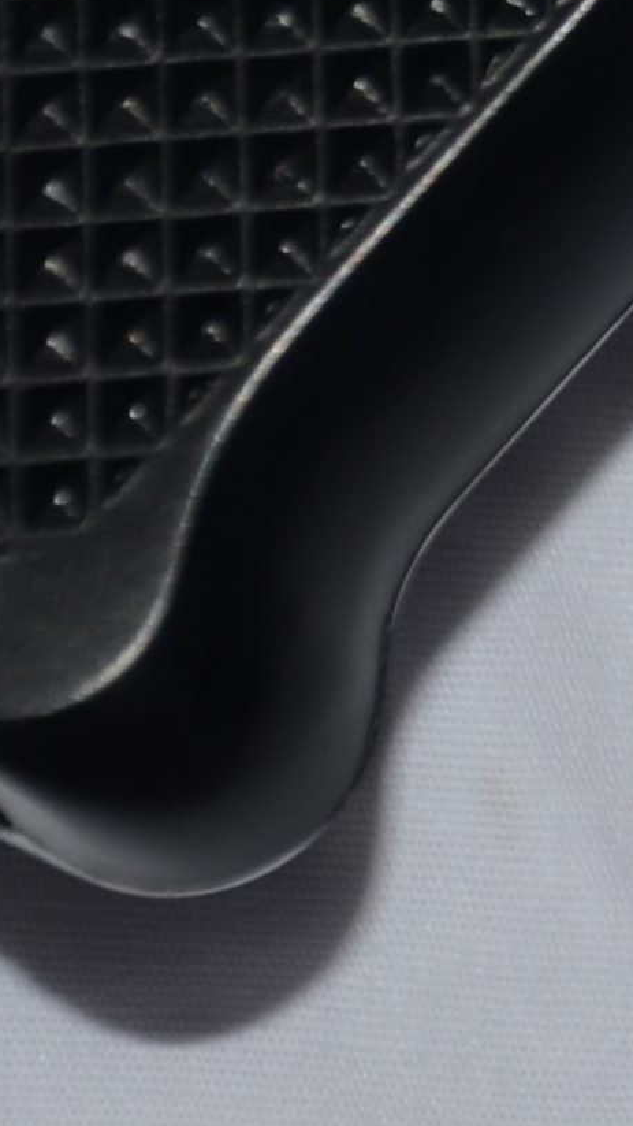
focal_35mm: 620
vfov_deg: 3.5
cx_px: 1829
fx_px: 18498
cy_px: -1071
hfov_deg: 1.9
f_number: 5.3
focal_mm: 66
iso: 100
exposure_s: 1/250
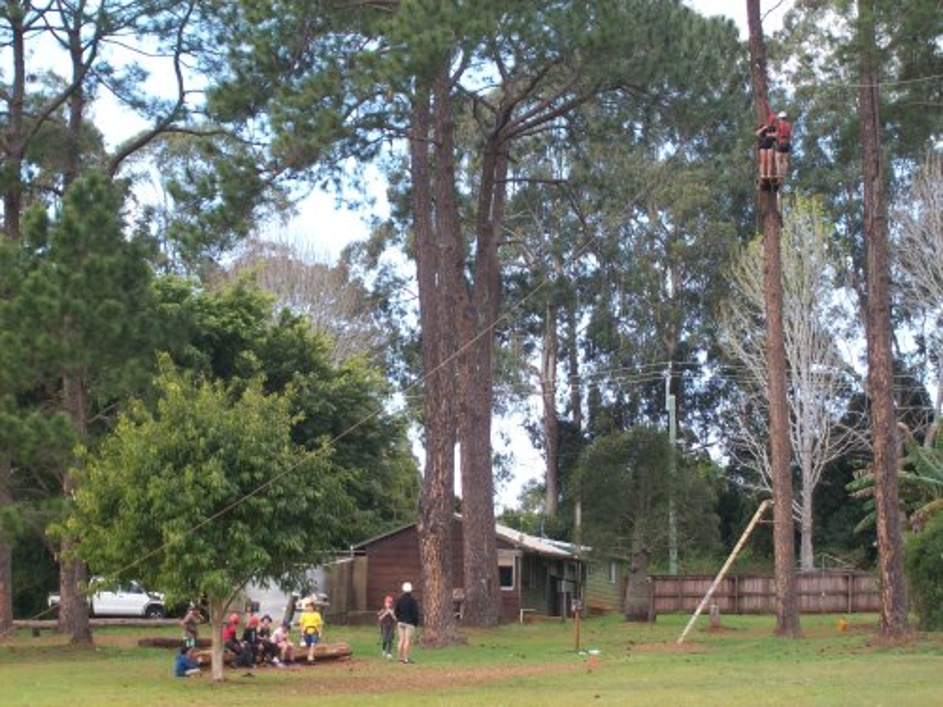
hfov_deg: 22.5
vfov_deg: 17.0
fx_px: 2370
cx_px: 472
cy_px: 354
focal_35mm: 87
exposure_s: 1/126
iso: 80
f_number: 4.3
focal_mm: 14.3
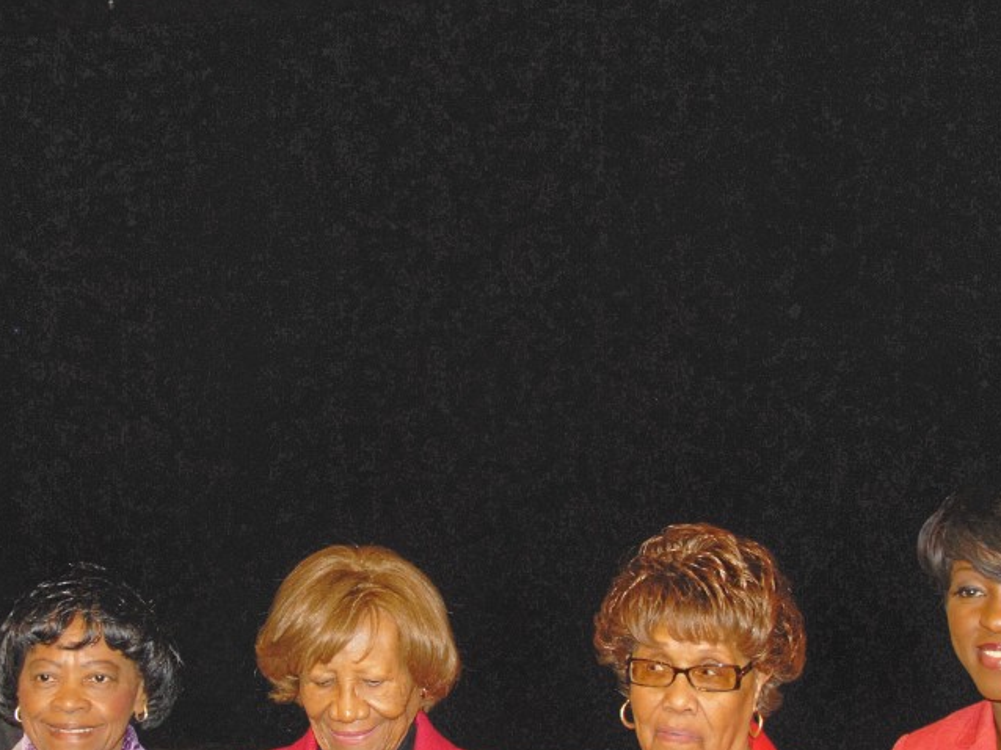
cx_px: 482
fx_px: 1474
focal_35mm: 51
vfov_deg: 28.5
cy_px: 445
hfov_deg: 37.5
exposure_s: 1/60
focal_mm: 22
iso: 400
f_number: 4
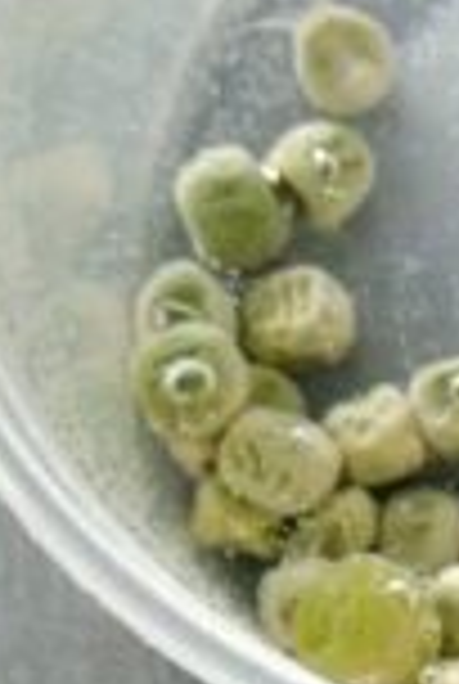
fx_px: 11613
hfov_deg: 2.2
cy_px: 1775
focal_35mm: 610
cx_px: 1161
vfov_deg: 3.3
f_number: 3.8
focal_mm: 30
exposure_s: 1/50
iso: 400
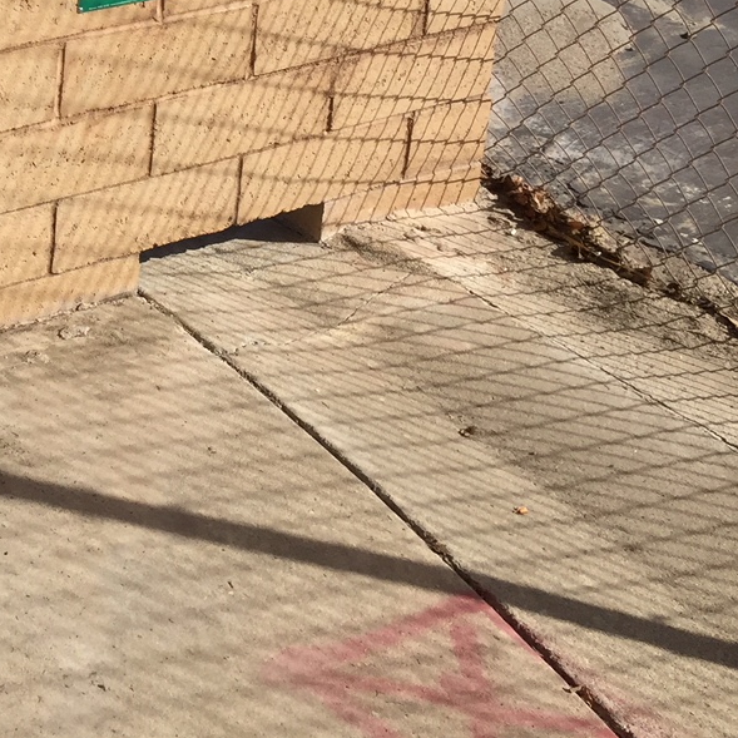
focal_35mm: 71
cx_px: -232
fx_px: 1713
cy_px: -21
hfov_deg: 21.8
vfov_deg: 23.2
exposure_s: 1/1883
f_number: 2.2
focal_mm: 4.15
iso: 32
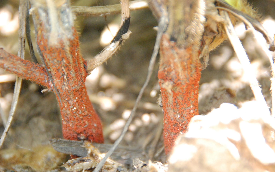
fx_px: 1956
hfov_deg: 8.0
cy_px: 89
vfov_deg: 5.0
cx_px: 137
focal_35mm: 261
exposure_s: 1/100
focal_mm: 170
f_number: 6.3
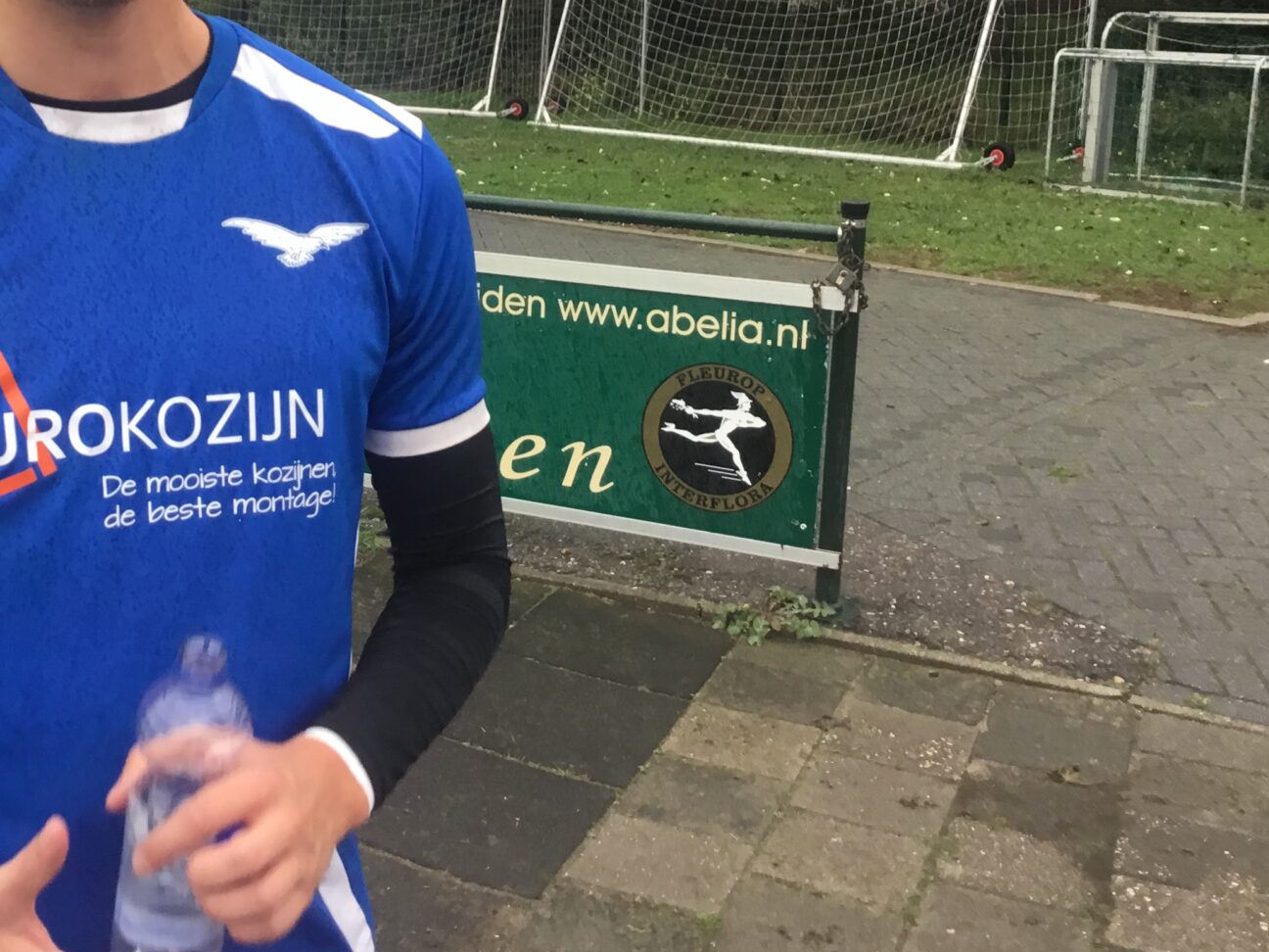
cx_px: 345
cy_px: 260
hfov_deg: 38.1
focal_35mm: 49
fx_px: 1796
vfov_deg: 29.3
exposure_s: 1/33
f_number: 2.4
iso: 32
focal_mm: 3.3
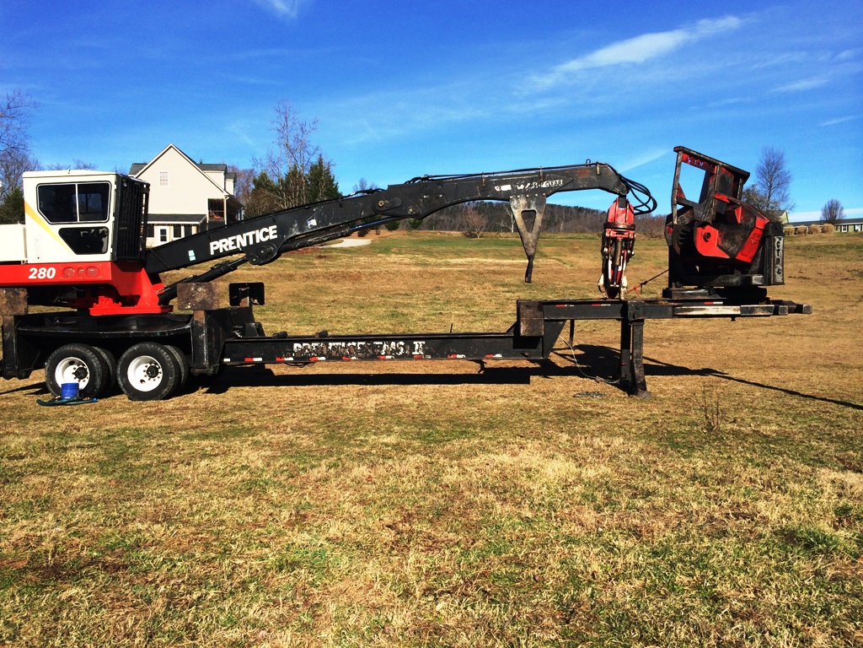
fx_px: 748
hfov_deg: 60.0
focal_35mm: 30
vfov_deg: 46.8
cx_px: 432
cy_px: 324
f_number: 2.2
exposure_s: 1/2283
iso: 40
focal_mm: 4.12
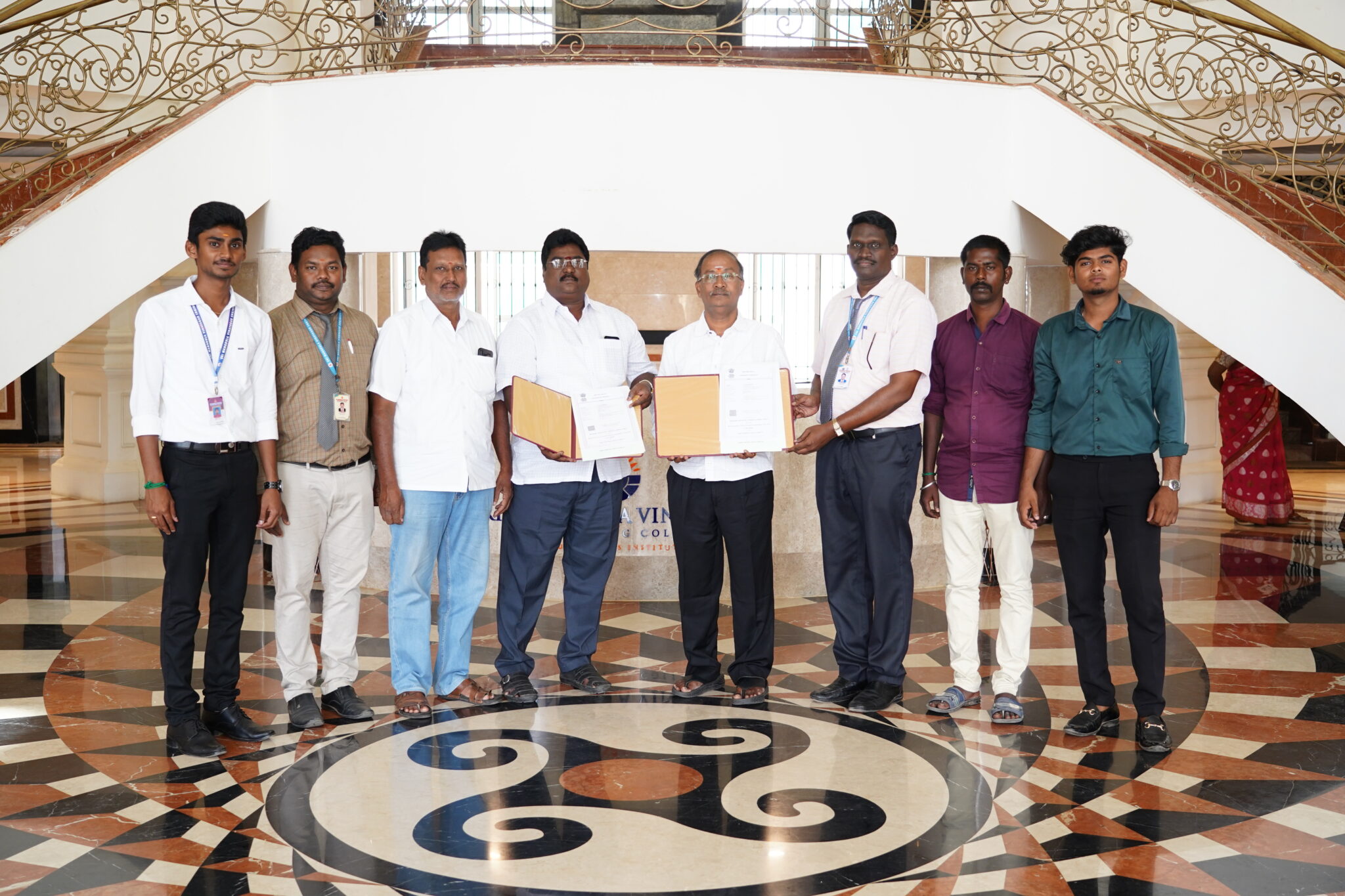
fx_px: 1532
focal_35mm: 41
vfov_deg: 32.6
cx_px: 672
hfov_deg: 47.4
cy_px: 448
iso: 800
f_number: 4
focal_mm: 41
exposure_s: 1/125
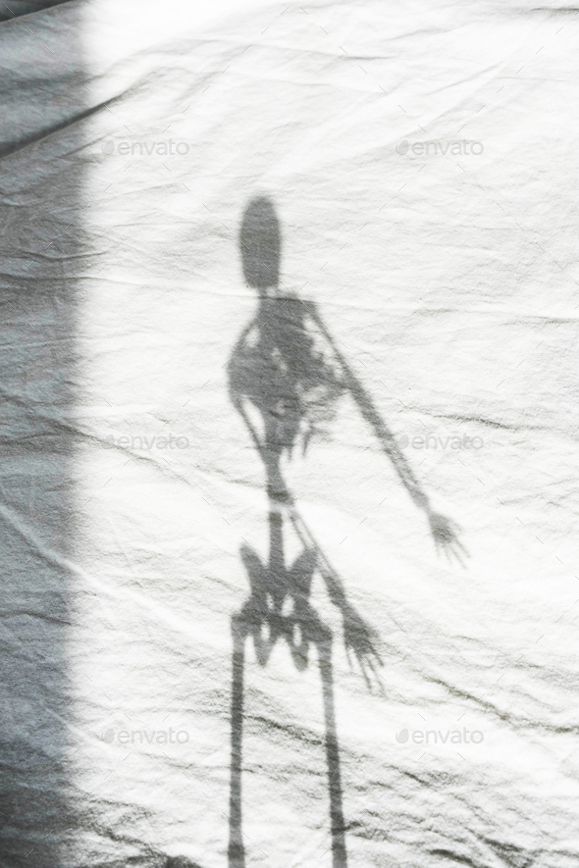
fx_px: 1809
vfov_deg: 27.0
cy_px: 434
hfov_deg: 18.2
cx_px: 290
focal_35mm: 75
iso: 500
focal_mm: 50
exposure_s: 1/125
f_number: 16
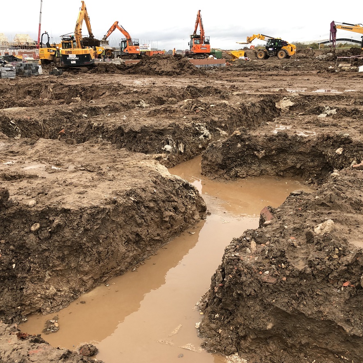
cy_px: 184
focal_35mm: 34
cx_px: 176
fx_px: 403
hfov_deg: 48.4
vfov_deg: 48.4
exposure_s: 1/152
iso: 20
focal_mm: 4
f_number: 1.8
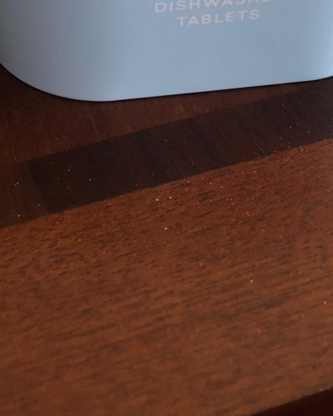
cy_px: -79
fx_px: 849
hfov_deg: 21.3
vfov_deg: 24.9
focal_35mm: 69
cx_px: -10
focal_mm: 3.99
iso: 50
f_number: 1.8
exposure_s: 1/15
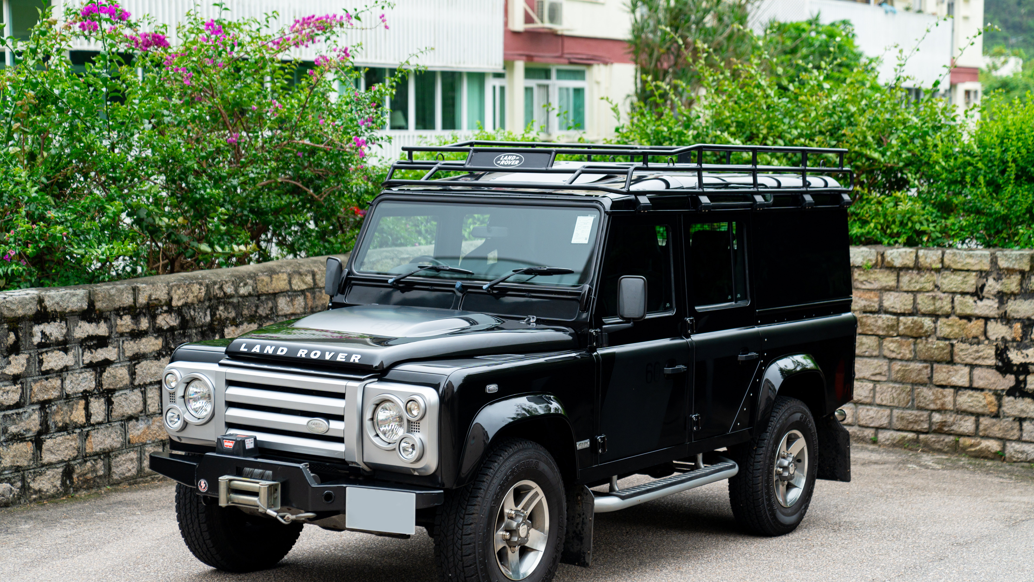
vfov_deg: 18.5
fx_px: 1782
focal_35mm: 65
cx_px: 517
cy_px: 339
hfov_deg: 32.4
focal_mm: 62
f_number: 2.8
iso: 160
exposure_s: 1/200
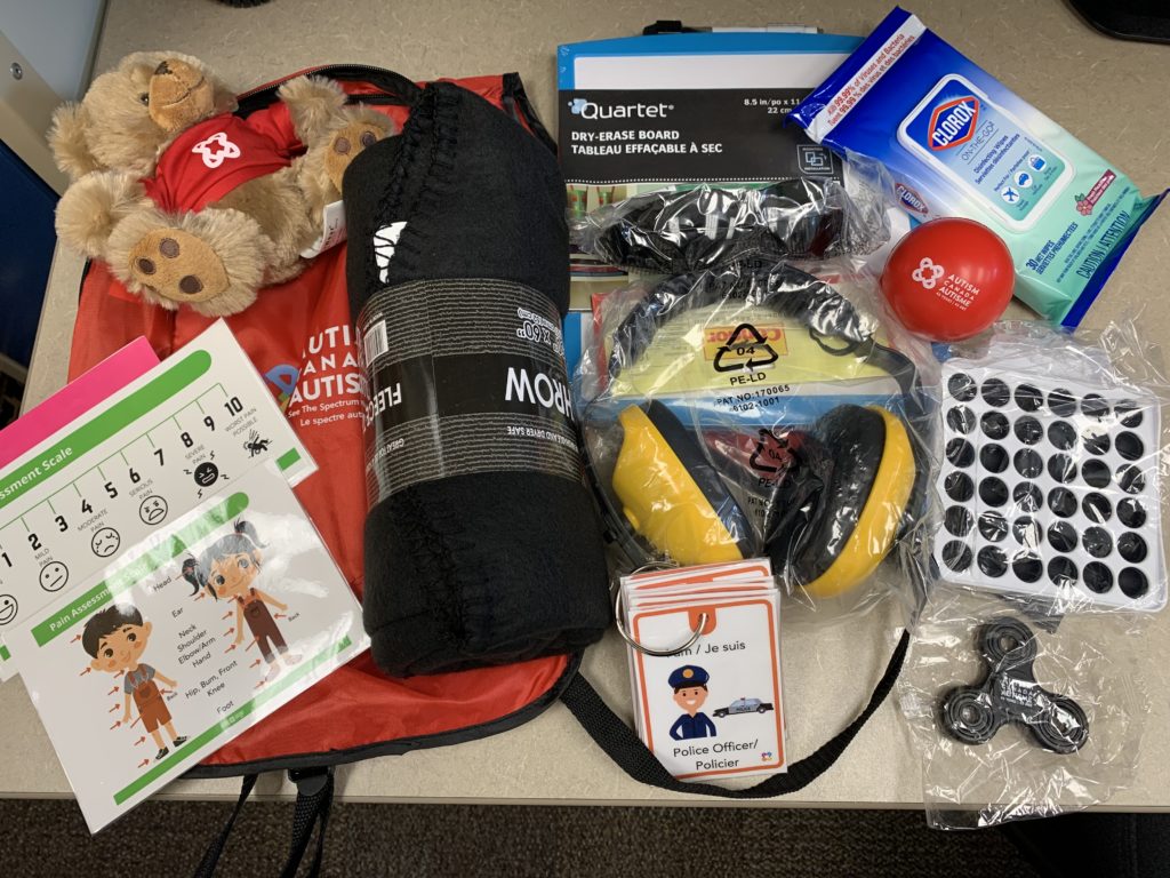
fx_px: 879
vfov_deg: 53.1
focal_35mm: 26
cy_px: 439
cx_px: 585
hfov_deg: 67.3
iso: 80
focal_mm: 4.25
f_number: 1.8
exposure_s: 1/120
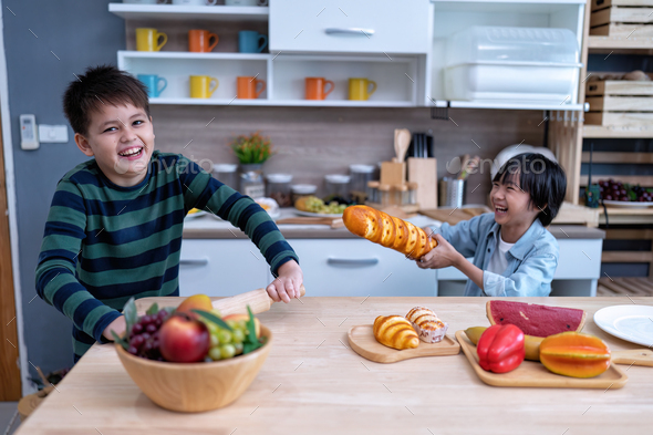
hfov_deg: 54.4
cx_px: 326
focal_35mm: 35
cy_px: 218
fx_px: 635
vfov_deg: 37.8
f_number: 1.4
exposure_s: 1/640
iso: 320
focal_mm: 35
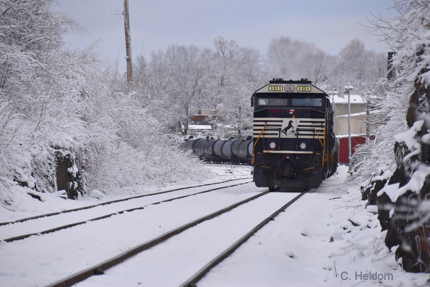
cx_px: 215
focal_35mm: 292
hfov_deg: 7.0
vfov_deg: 4.7
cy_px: 144
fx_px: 3494
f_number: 6
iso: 800
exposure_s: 1/200
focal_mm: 195
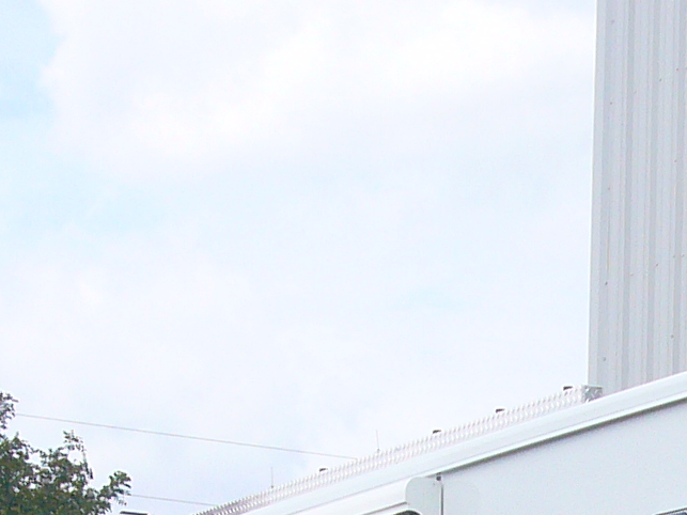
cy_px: 984
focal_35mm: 162
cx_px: 661
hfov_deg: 12.1
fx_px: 3215
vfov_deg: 8.7
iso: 80
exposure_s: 1/250
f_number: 6.3
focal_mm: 6.1
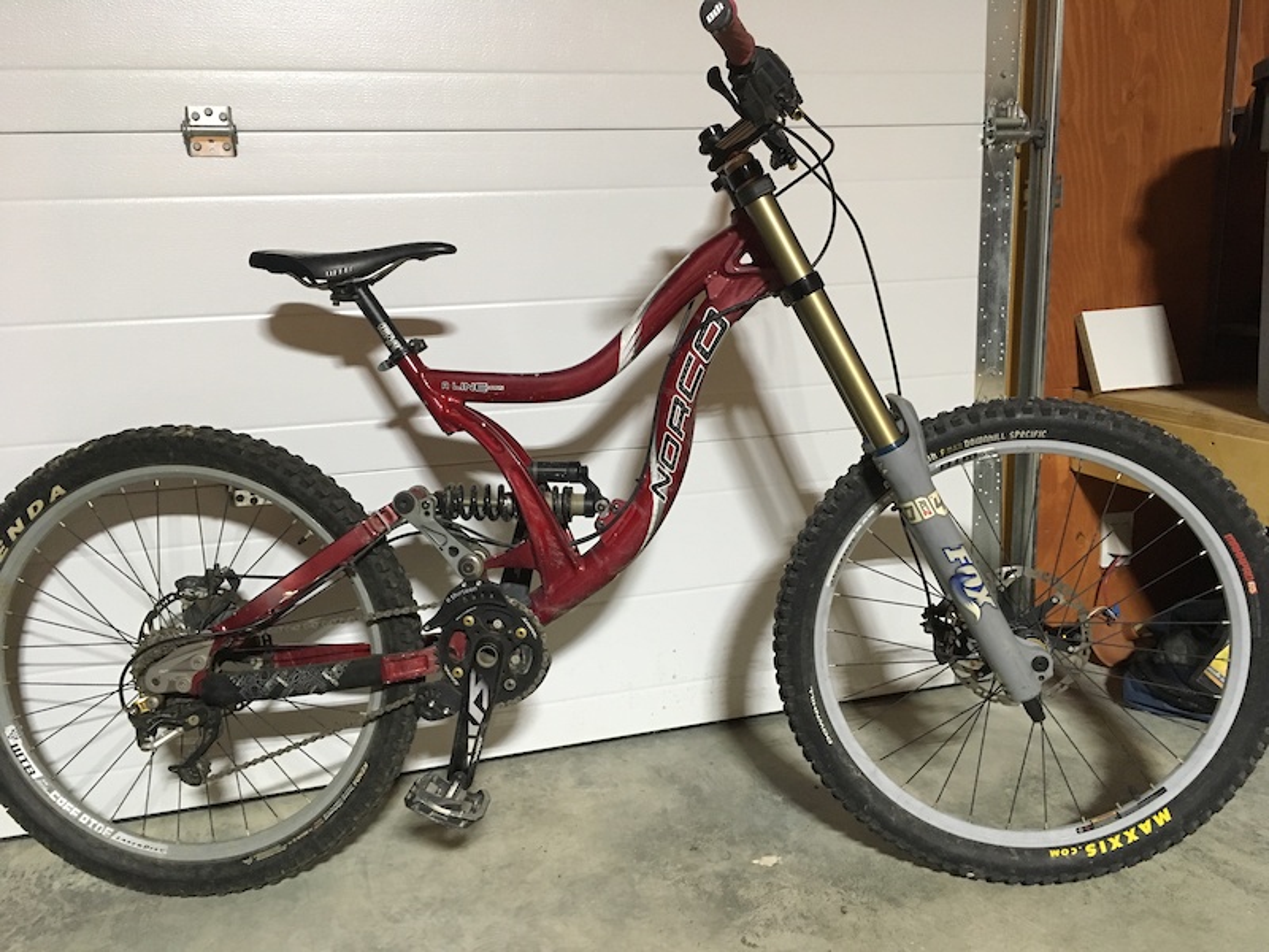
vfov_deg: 48.2
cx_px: 634
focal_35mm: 29
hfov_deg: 61.7
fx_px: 1063
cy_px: 476
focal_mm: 4.15
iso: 200
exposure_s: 1/17
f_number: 2.2
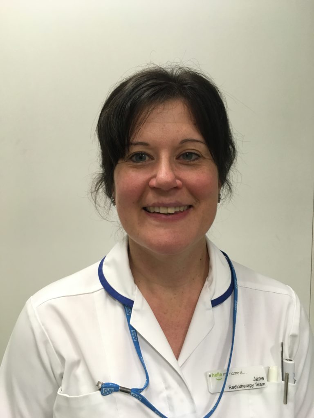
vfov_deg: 61.7
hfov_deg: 48.2
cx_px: 157
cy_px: 209
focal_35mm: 29
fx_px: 351
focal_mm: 4.15
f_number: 2.2
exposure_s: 1/33
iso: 125
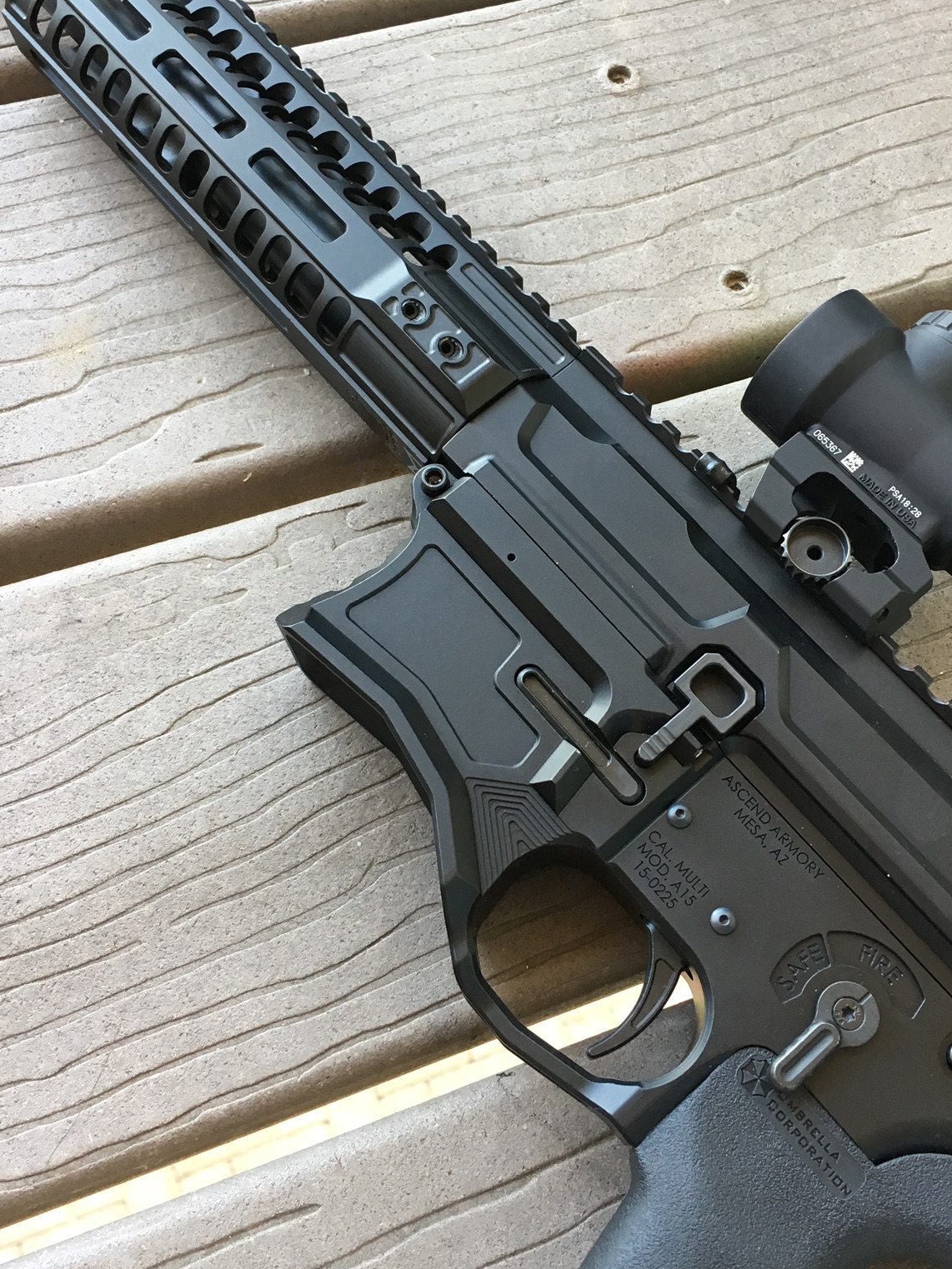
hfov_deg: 36.8
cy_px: 541
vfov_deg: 47.7
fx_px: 1430
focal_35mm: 39
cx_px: 528
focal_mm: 4.15
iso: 32
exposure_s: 1/30
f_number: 2.2
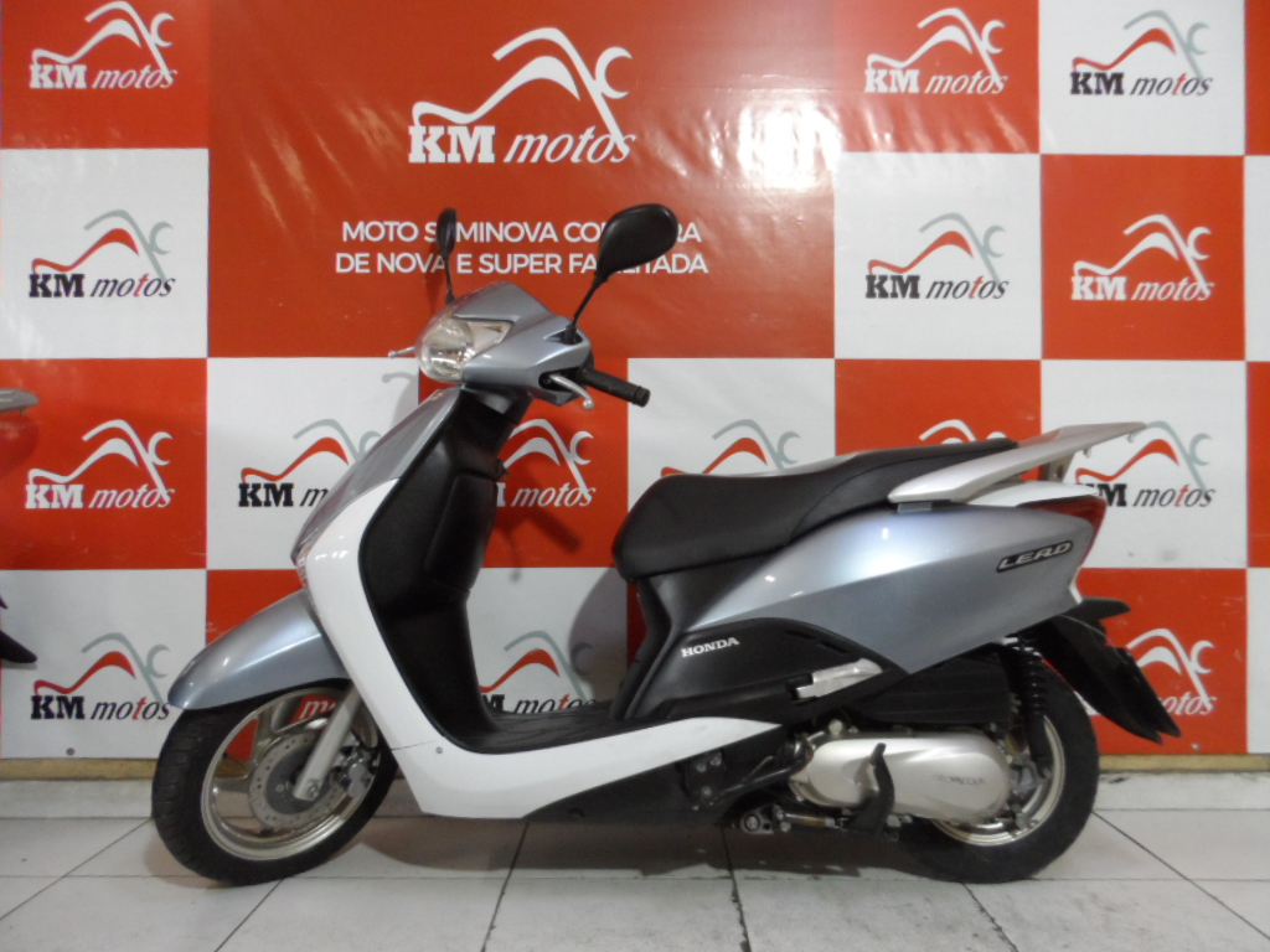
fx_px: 881
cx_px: 635
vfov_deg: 56.8
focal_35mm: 24
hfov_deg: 71.6
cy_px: 476
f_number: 3.2
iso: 320
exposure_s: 1/30
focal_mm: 4
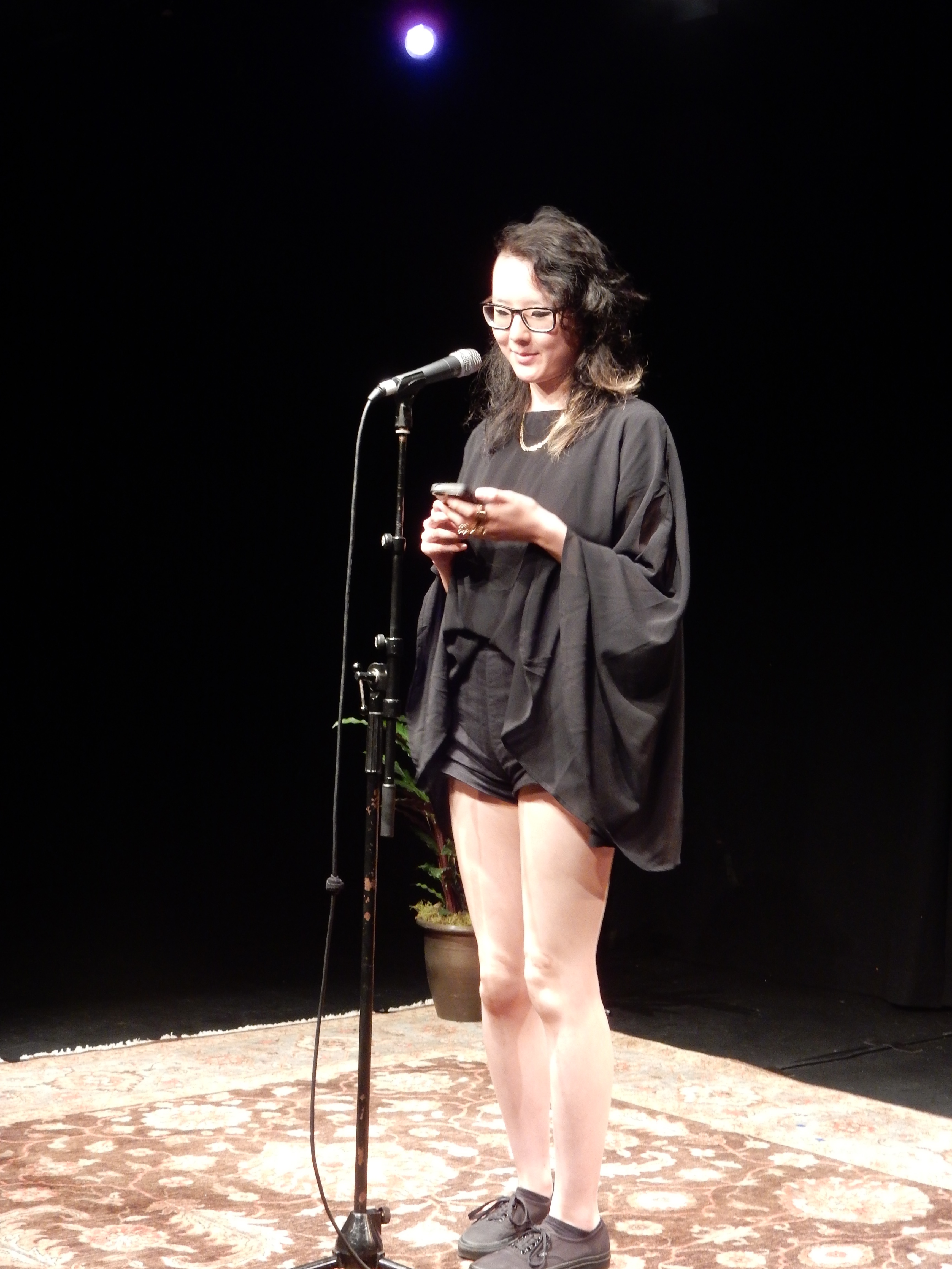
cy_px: 634
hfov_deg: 24.4
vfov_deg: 32.2
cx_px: 476
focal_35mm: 60
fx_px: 2200
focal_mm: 10.7
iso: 560
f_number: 4.5
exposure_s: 1/8
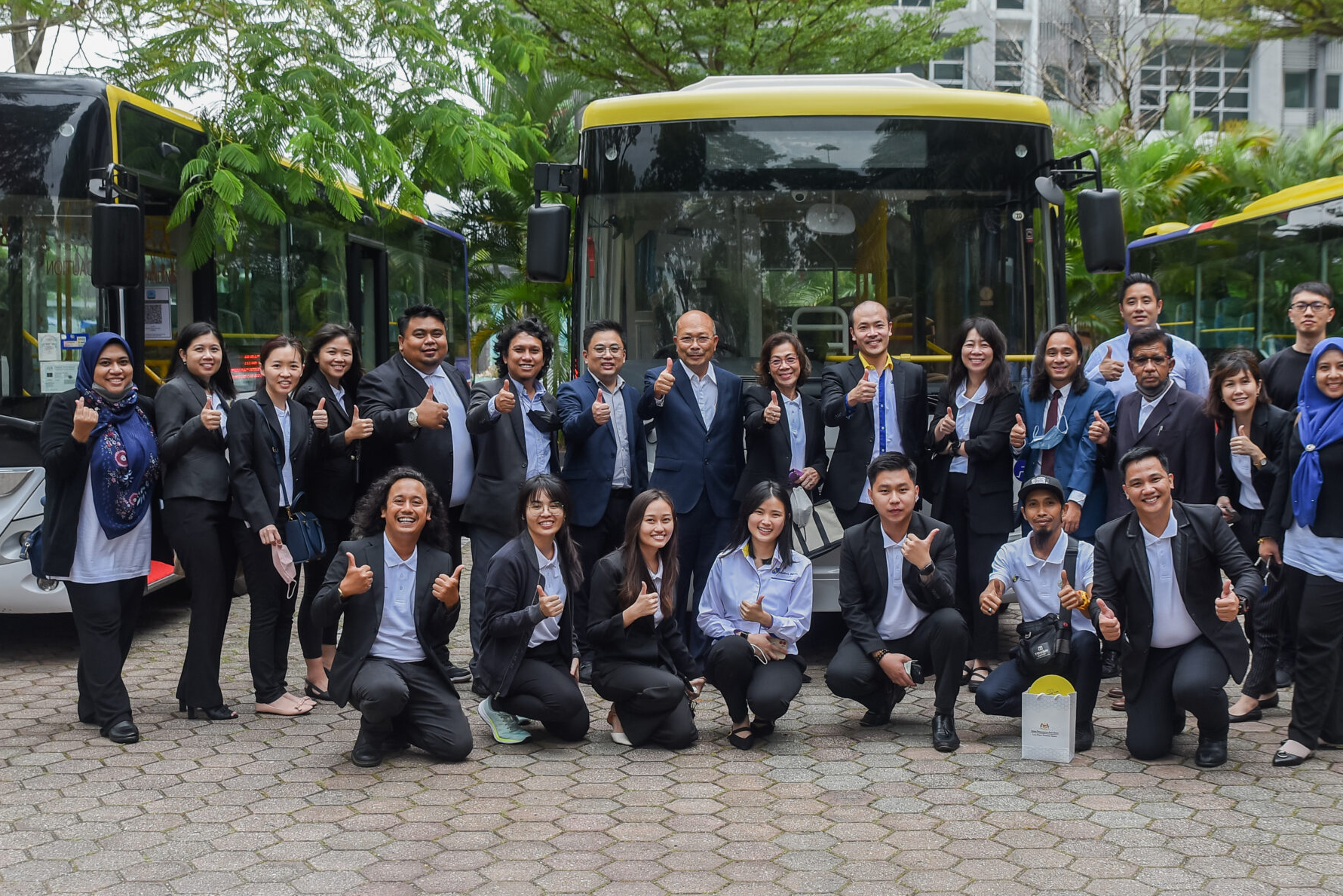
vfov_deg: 29.3
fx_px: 1717
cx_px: 780
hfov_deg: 42.6
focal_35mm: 46
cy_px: 437
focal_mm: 32
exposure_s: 1/125
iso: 400
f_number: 5
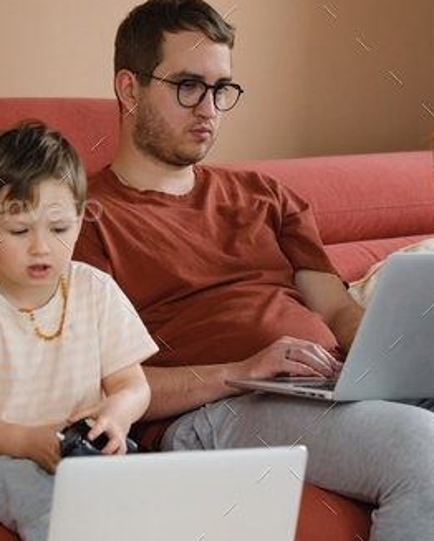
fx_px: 3256
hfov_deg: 7.6
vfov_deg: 9.5
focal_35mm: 203
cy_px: 287
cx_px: 272
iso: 640
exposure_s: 1/200
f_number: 2.8
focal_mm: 80
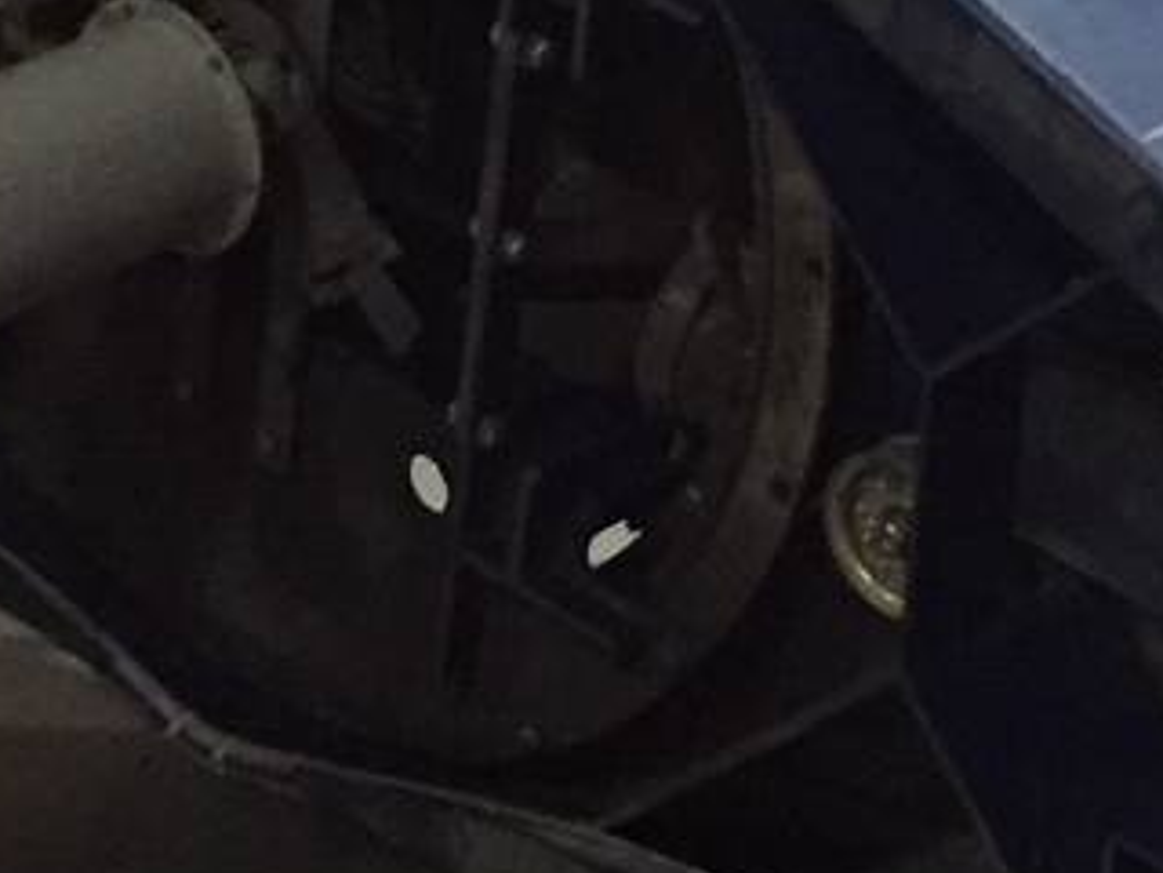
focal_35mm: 148
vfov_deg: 10.0
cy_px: 298
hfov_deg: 13.3
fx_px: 4972
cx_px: 774
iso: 320
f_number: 2.2
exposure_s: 1/15
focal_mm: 4.15
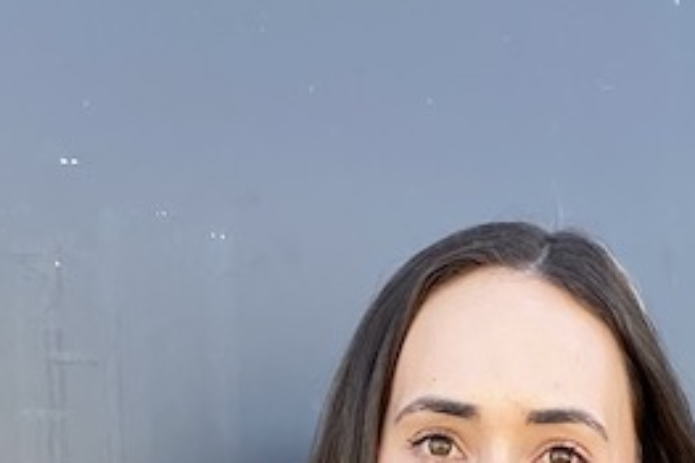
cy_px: 1624
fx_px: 2643
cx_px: 403
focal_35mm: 137
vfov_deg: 7.8
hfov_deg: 15.0
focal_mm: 4.25
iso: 32
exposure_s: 1/185
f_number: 1.8
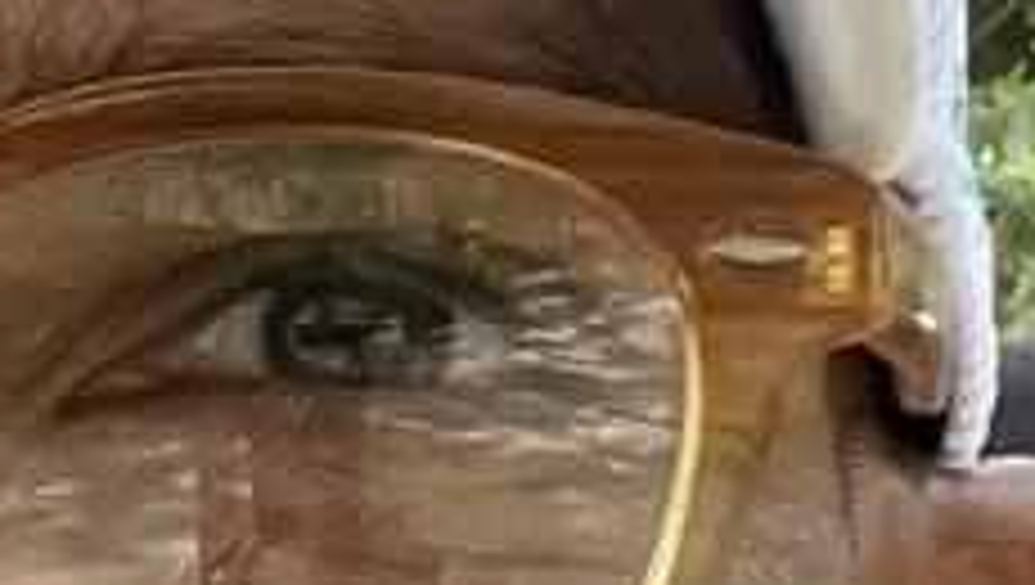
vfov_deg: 5.6
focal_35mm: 218
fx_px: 5990
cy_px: 720
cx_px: 432
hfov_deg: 9.9
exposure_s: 1/102
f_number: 2.2
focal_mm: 2.71
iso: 100
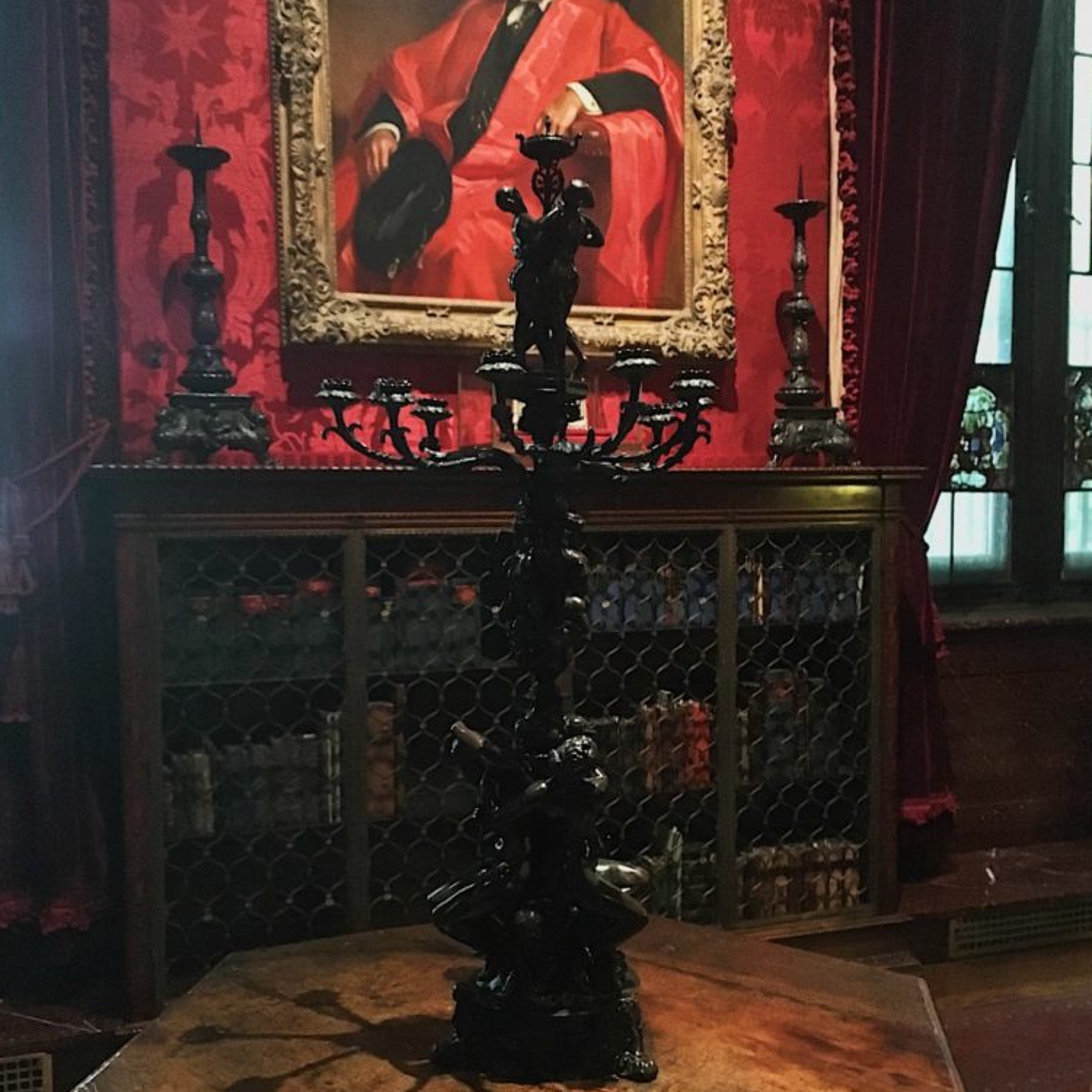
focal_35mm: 35
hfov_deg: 47.2
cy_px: 584
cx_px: 553
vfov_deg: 47.2
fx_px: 1249
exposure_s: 1/15
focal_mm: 4.15
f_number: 2.2
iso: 1000
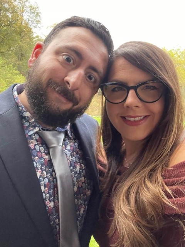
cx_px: 92
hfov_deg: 46.8
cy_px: 124
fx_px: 214
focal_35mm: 30
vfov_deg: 60.0
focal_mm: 2.71
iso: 320
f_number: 2.2
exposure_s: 1/40
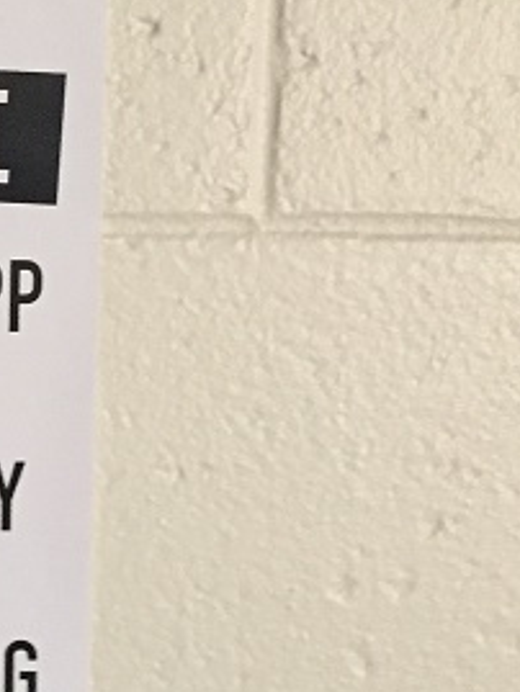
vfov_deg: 22.2
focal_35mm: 88
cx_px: -214
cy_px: 293
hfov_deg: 15.7
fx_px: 1761
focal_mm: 4.15
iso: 250
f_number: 2.2
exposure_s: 1/24
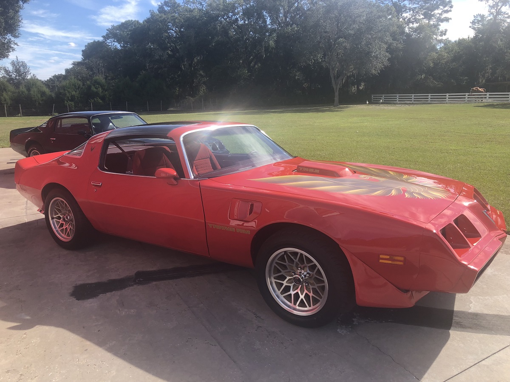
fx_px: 413
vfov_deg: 49.7
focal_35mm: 28
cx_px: 255
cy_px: 191
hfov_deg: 63.4
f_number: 1.8
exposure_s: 1/899
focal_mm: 3.99
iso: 20
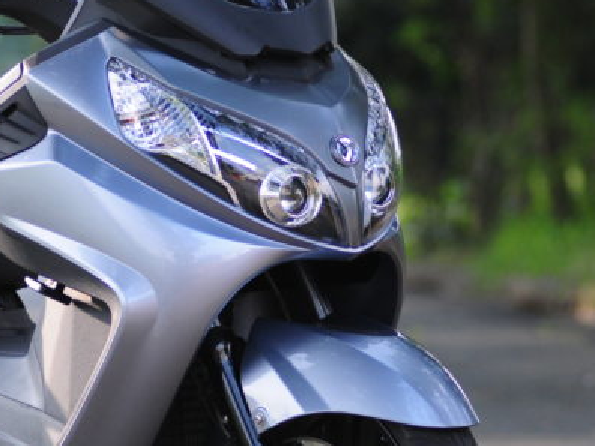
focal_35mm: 447
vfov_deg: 3.3
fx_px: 7683
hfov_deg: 4.4
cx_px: -66
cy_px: 201
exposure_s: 1/800
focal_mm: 120
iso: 400
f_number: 2.8
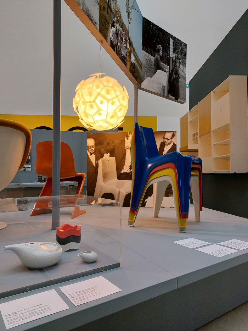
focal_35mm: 24
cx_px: 124
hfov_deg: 56.8
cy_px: 166
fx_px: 229
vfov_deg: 71.6
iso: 250
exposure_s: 1/50
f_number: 1.8
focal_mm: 5.23
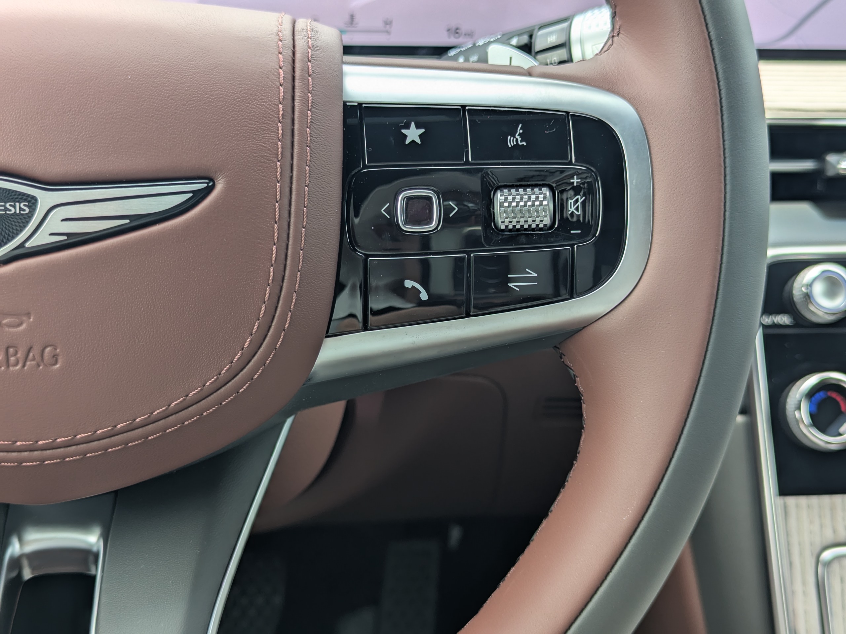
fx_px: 1173
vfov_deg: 30.3
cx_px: 423
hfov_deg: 39.7
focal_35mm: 48
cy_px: 317
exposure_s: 1/335
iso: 40
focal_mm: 6.81
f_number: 1.85
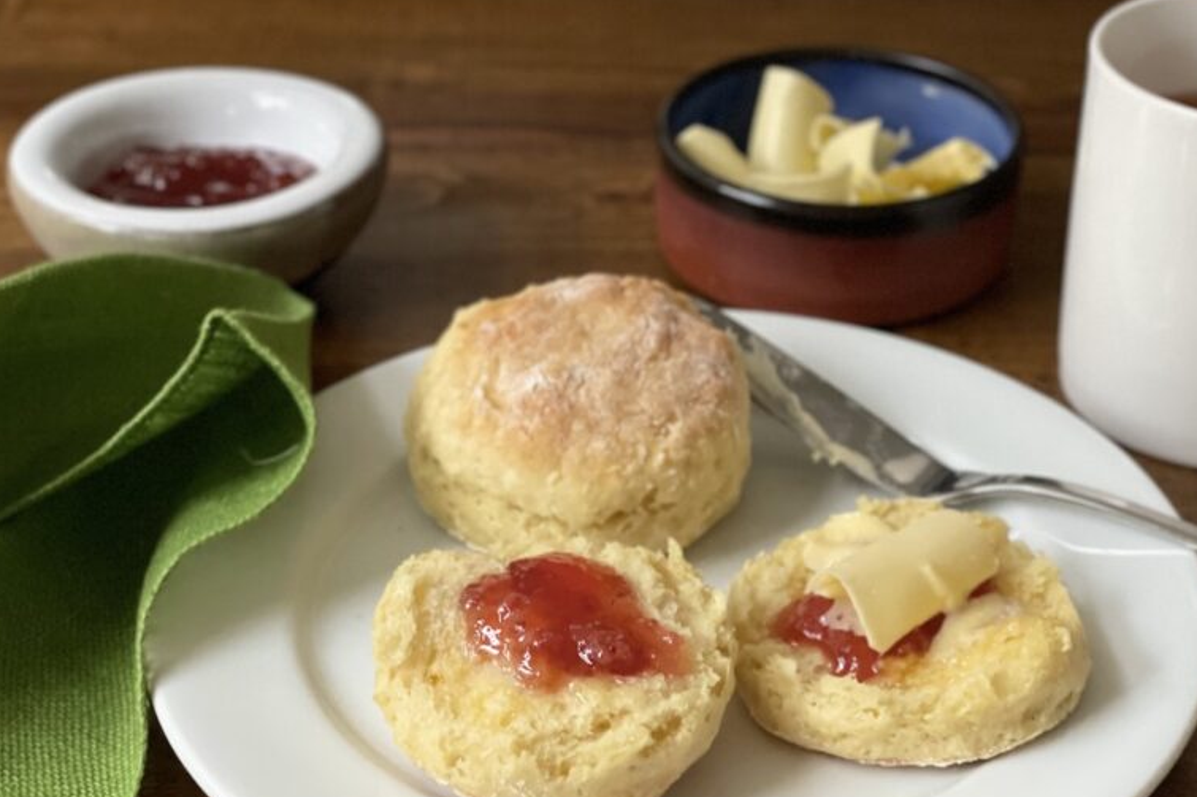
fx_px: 1828
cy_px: 440
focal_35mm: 55
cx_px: 601
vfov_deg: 24.6
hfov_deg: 36.3
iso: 500
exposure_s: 1/40
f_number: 2
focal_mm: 6
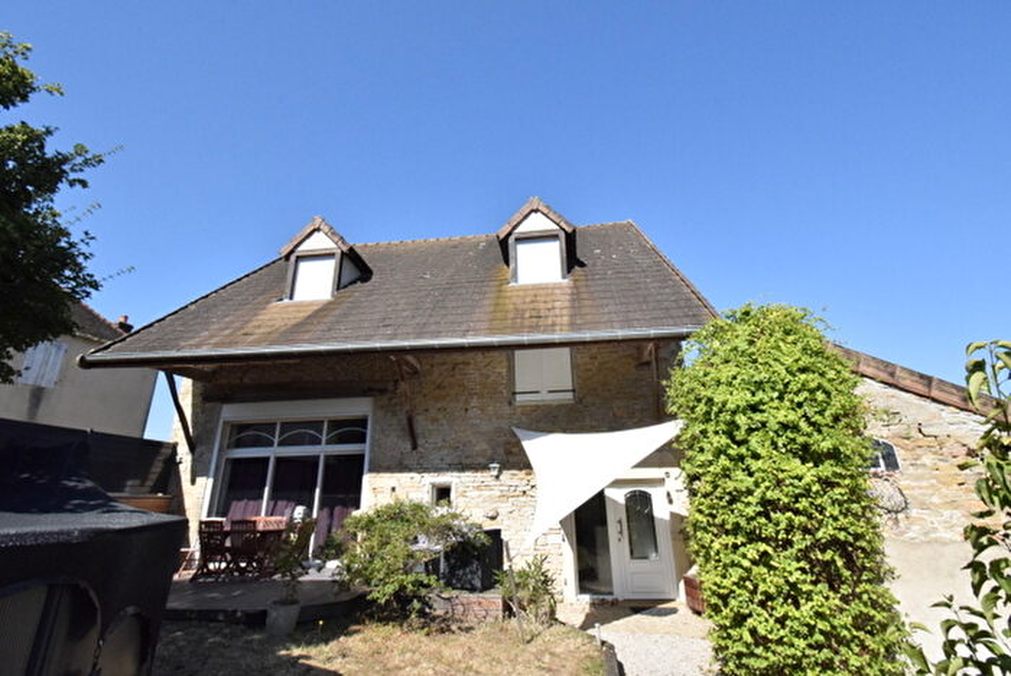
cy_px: 338
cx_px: 506
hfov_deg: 100.3
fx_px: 422
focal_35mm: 15
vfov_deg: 77.4
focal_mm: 10
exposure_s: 1/1000
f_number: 16
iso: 2500
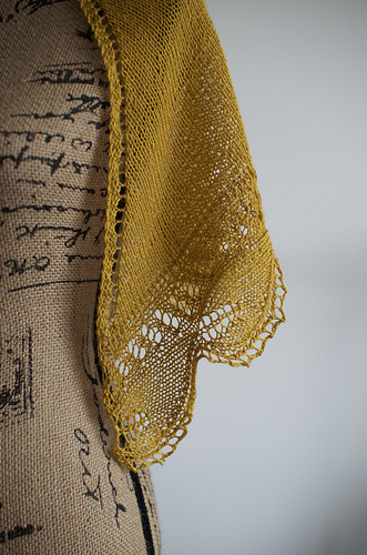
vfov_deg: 43.7
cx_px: 184
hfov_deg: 29.7
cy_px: 278
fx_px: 691
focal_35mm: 45
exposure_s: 1/100
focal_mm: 30
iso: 500
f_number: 3.2
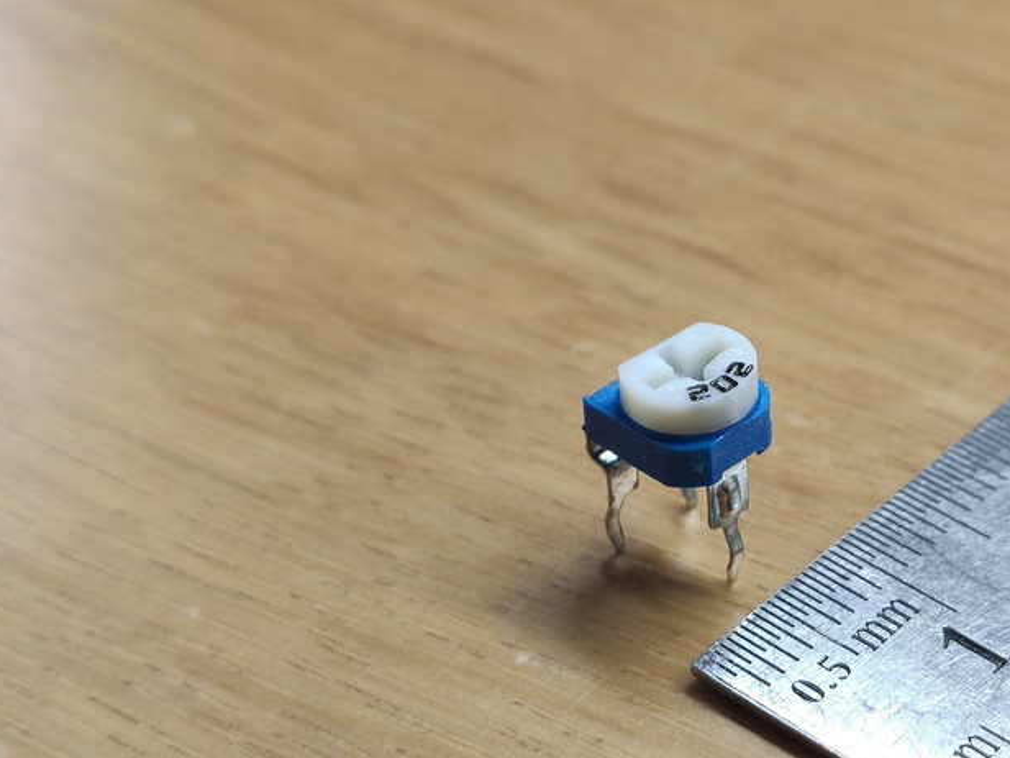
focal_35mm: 72
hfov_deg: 26.8
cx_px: 689
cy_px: 469
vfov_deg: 20.4
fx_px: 2101
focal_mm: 4.77
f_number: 1.75
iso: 268
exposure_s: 1/50
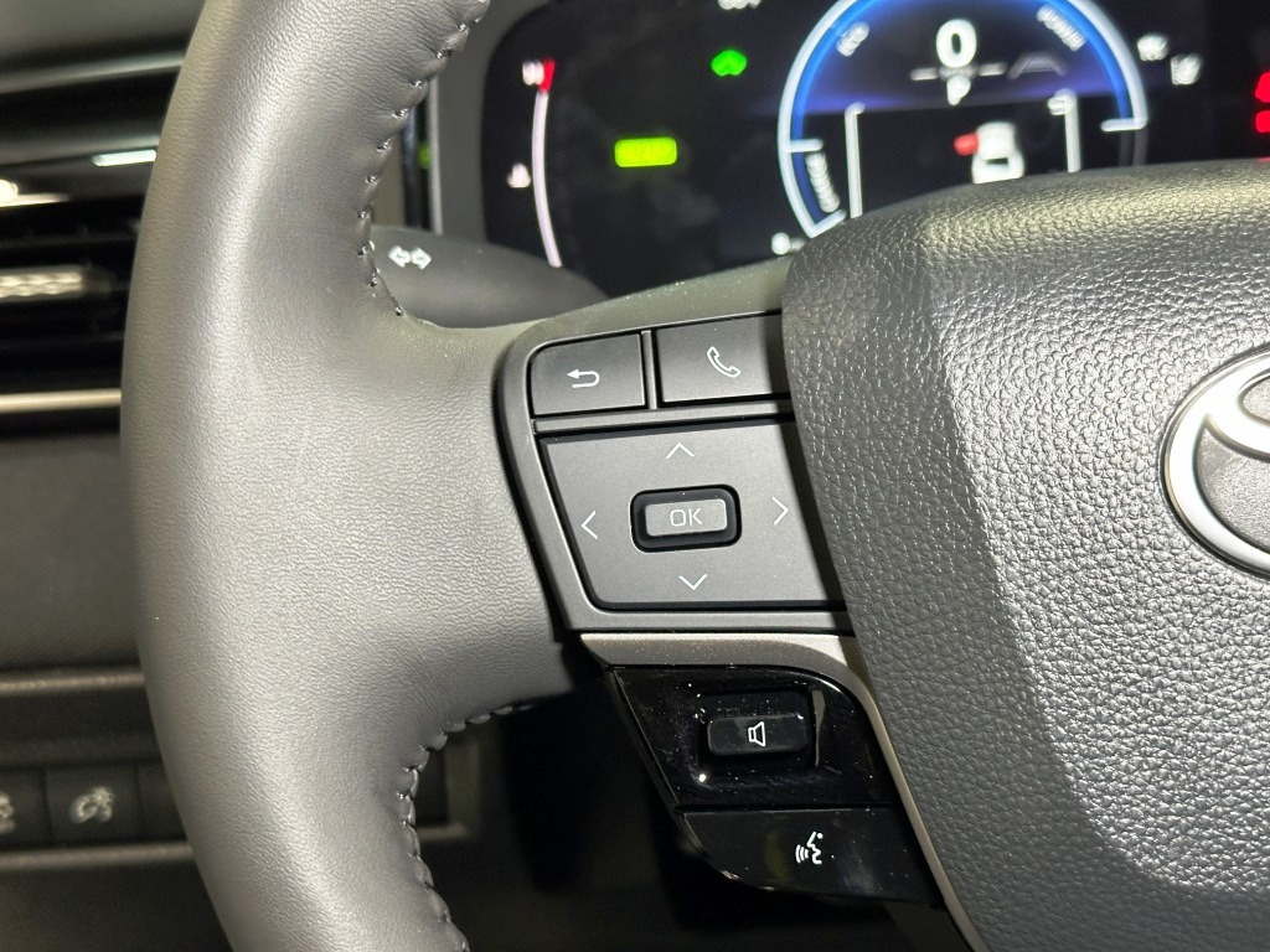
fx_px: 1761
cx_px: 635
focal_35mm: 48
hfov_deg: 39.7
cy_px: 476
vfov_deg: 30.3
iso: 500
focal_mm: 6.86
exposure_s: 1/40
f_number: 1.78
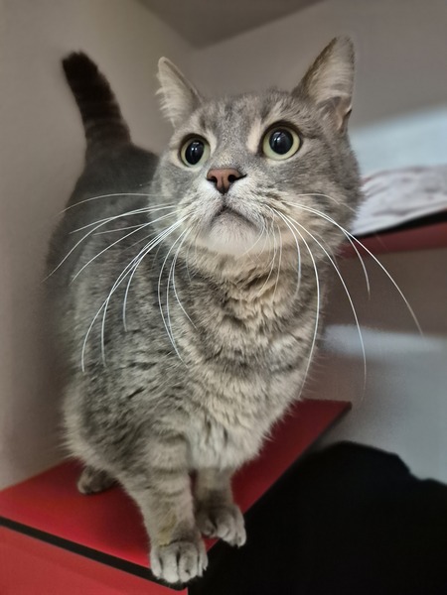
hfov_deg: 58.9
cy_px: 298
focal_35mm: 23
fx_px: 396
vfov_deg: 73.9
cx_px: 224
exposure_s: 1/100
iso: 1600
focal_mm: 5.4
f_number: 1.8
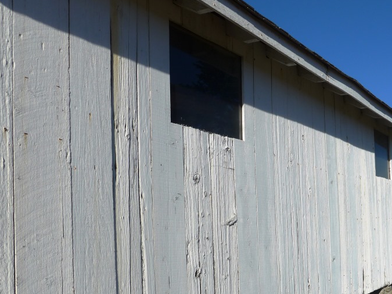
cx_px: 284
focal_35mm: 44
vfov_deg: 32.4
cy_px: 213
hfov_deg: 41.9
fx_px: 498
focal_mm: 6
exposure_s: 1/1600
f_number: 4
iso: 80
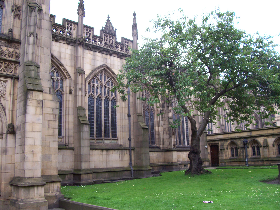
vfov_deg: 41.8
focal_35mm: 34
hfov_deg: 54.0
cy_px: 105
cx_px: 140
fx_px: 275
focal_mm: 5.6
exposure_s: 1/298
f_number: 2.7
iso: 80
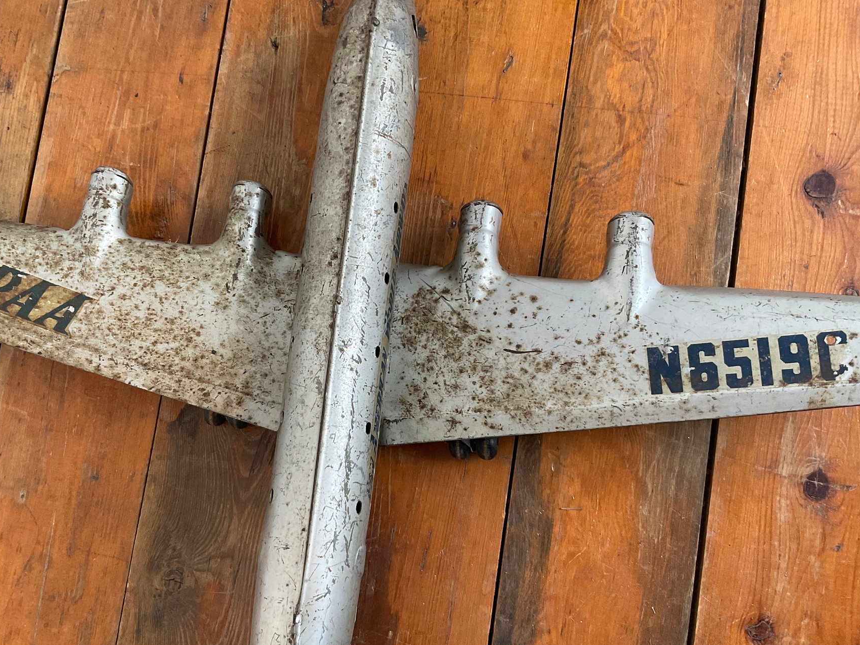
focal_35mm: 34
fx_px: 845
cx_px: 377
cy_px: 353
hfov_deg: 53.8
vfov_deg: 41.7
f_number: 1.8
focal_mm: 3
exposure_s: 1/60
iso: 80
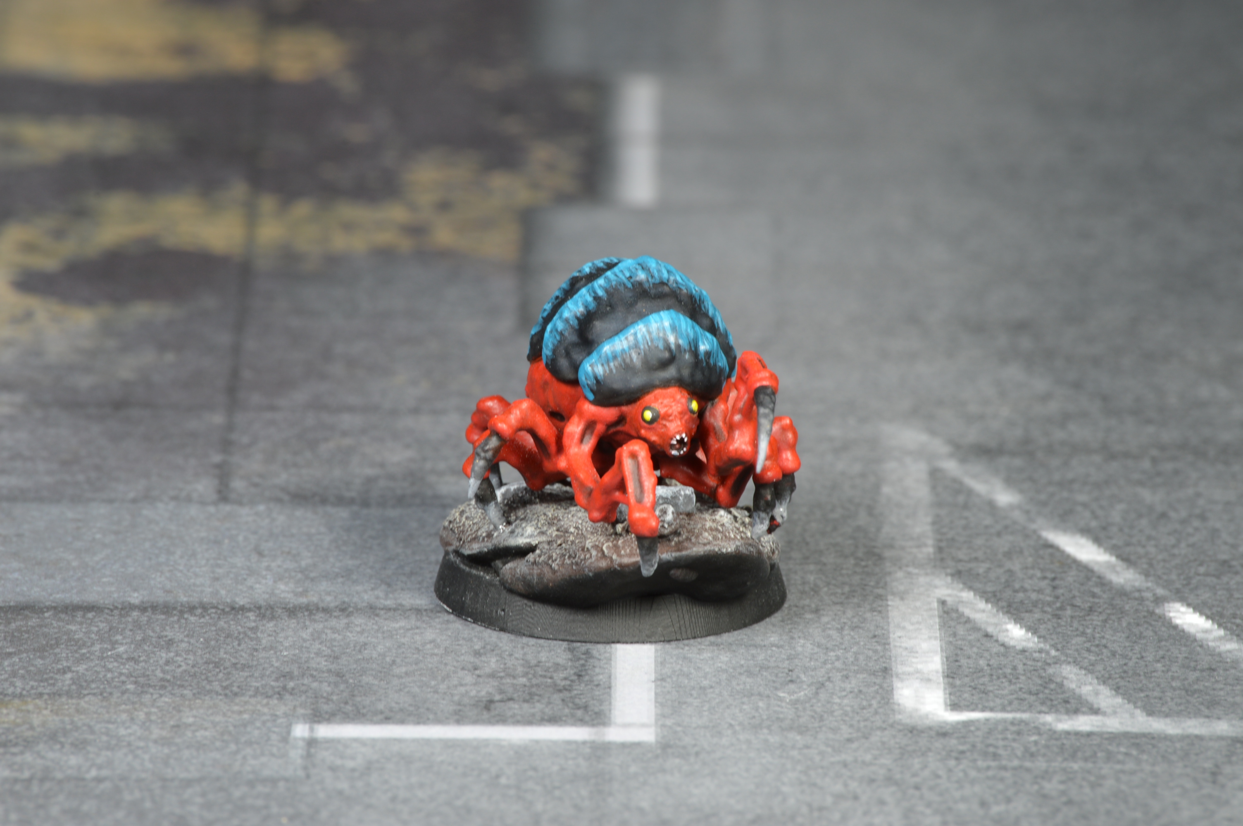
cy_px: 413
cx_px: 622
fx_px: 10349
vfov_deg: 4.6
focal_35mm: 300
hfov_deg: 6.9
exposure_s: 1/1.6
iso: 100
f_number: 25
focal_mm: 200
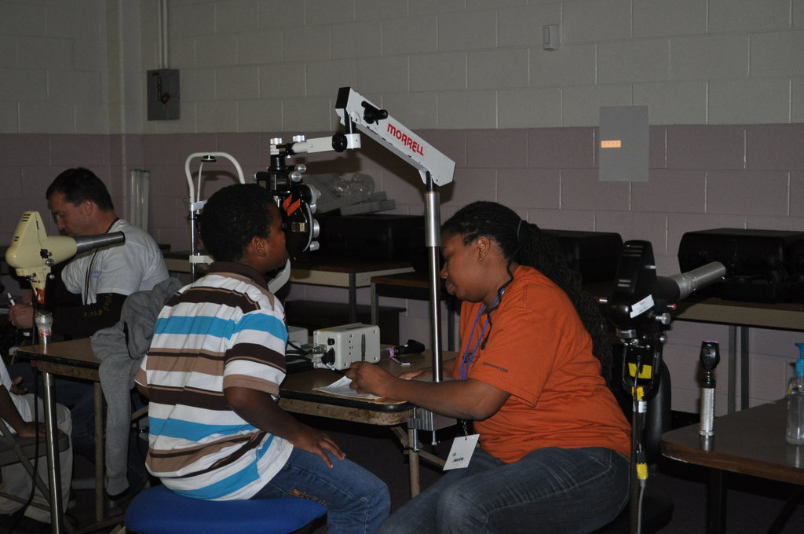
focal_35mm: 60
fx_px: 1338
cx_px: 402
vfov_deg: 22.6
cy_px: 267
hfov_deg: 33.4
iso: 800
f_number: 5.3
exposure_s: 1/60
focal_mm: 40
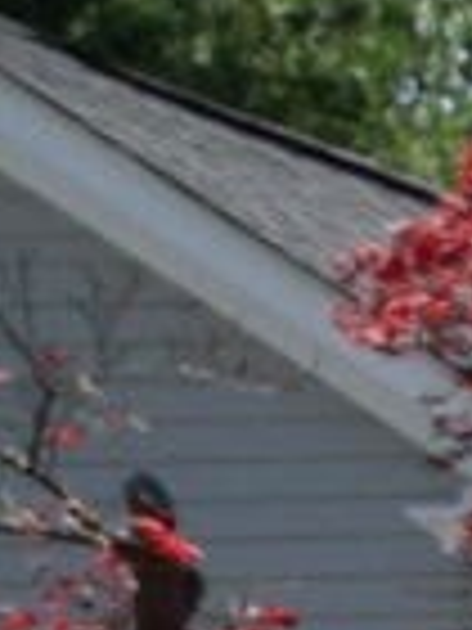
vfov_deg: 6.0
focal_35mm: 300
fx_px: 5454
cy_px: 2102
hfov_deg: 3.6
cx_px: 3565
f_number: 9
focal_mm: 18
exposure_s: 1/320
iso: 200
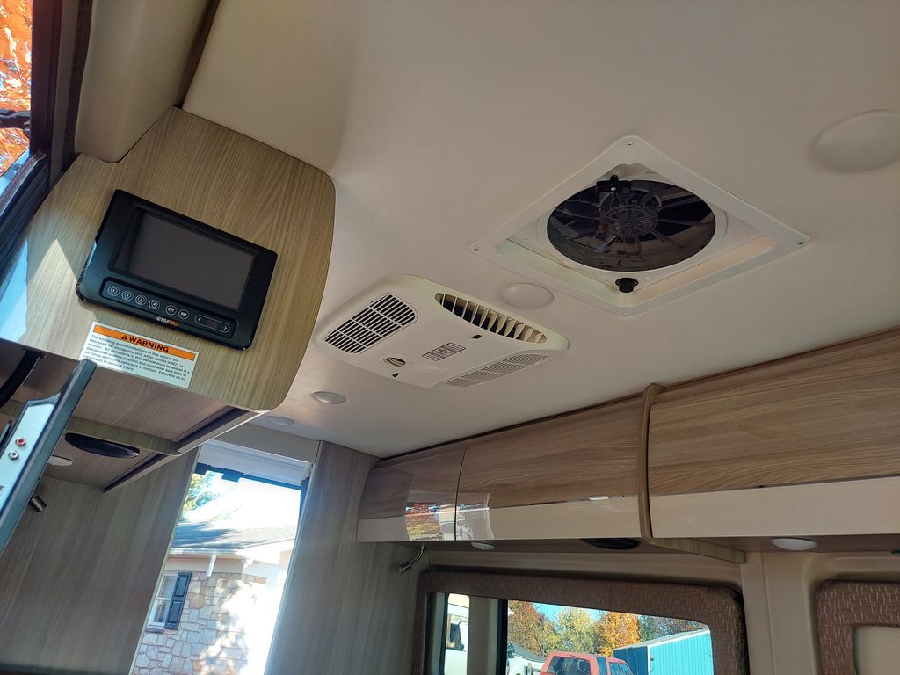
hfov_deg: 71.6
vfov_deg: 56.8
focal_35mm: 24
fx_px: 624
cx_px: 450
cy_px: 338
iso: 80
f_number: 1.8
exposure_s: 1/60
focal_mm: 5.23
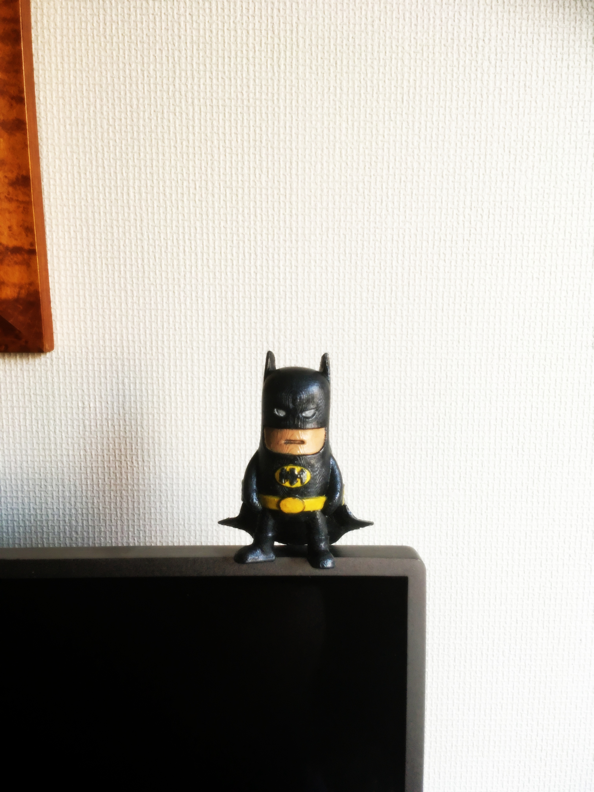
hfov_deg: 48.2
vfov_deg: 61.7
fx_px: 664
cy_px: 396
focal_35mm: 29
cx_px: 297
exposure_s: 1/33
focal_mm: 4.15
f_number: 2.2
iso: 50
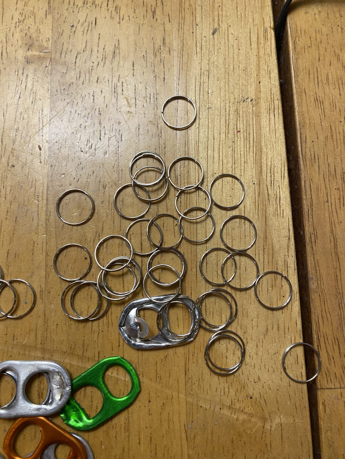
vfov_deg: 67.3
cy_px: 230
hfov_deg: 53.1
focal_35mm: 26
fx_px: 346
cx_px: 172
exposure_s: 1/60
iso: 80
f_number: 1.8
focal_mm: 4.25
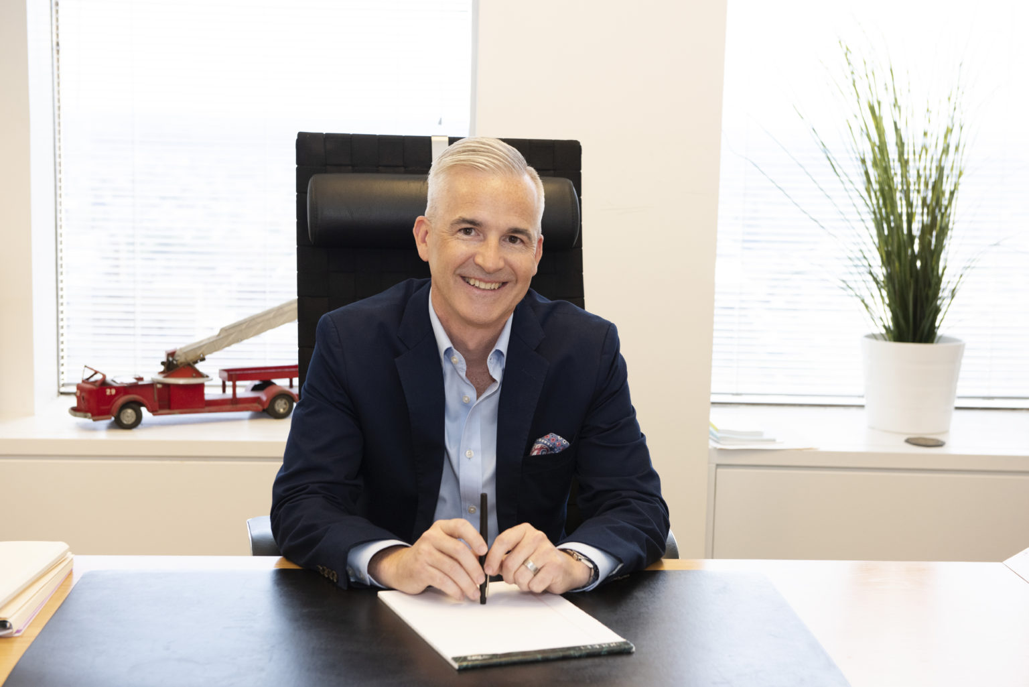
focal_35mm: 60
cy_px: 344
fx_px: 1715
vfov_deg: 22.6
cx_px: 514
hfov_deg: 33.4
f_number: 5.6
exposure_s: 1/160
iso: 800
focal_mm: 60
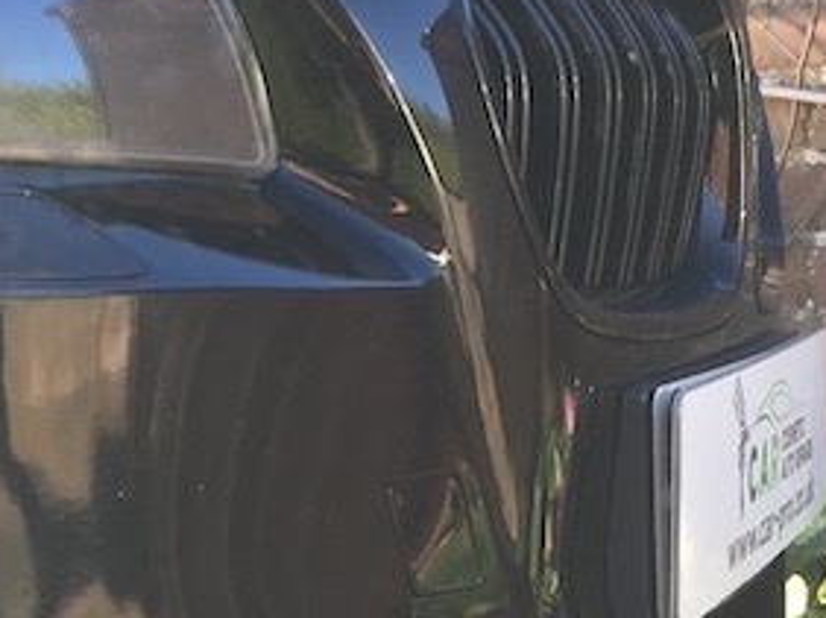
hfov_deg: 17.9
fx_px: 2503
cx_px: -152
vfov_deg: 13.8
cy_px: 660
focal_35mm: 105
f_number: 2.2
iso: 25
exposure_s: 1/190
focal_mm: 4.15
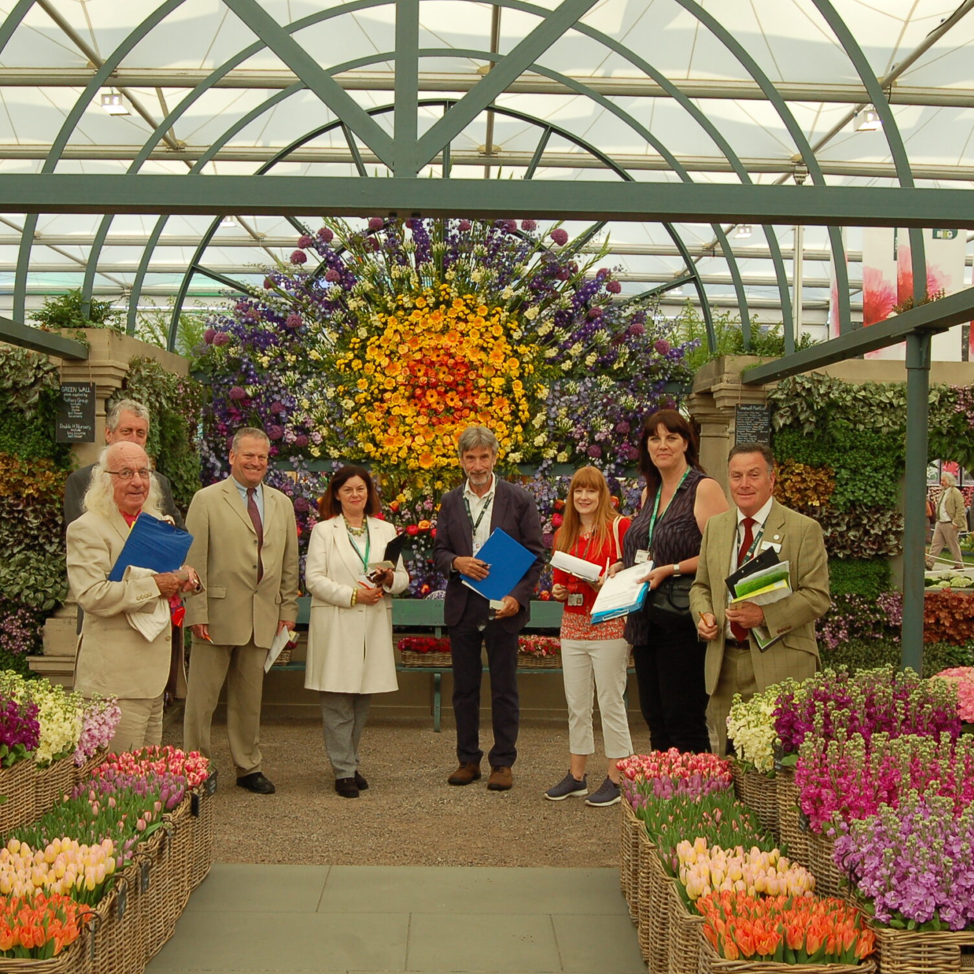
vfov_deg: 34.2
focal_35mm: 50
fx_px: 1583
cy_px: 513
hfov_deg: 34.2
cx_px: 466
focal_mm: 23
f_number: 8
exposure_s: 1/60
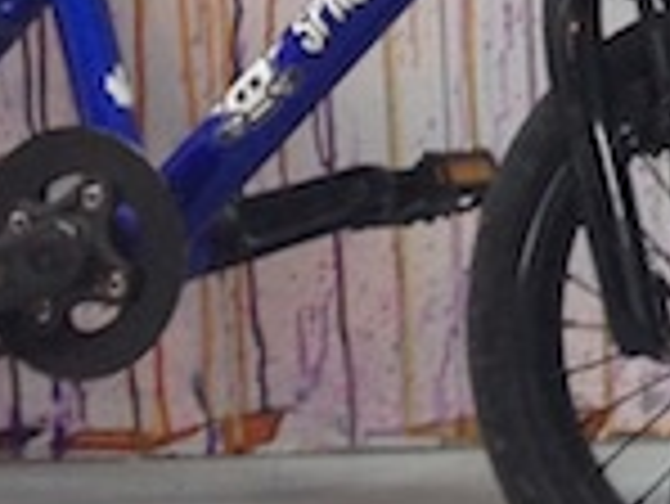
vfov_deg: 8.5
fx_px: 3390
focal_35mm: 175
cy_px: 63
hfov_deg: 10.6
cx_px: 1178
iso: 100
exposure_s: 1/20
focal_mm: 4.12
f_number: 2.4
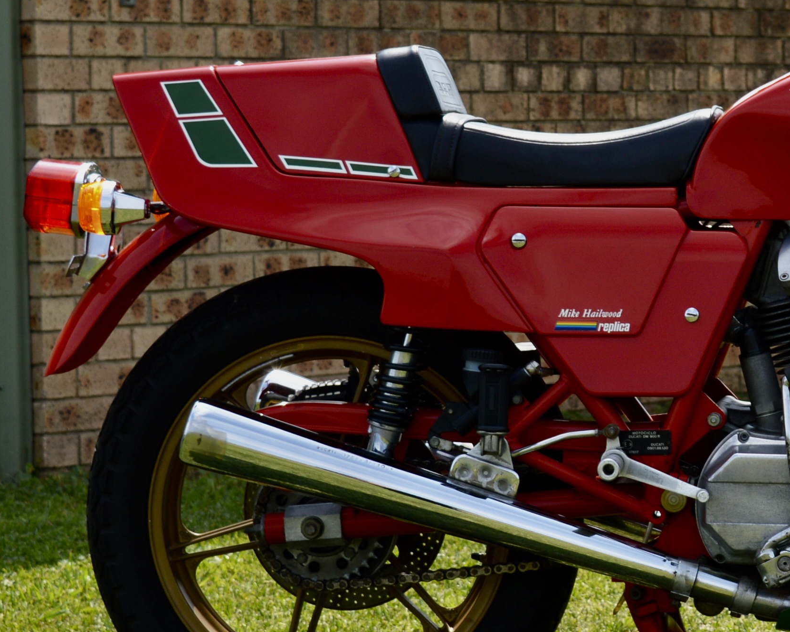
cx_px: 803
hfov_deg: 13.1
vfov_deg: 10.7
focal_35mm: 145
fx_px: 3391
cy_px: 319
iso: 100
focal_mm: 38
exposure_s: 1/250
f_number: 8
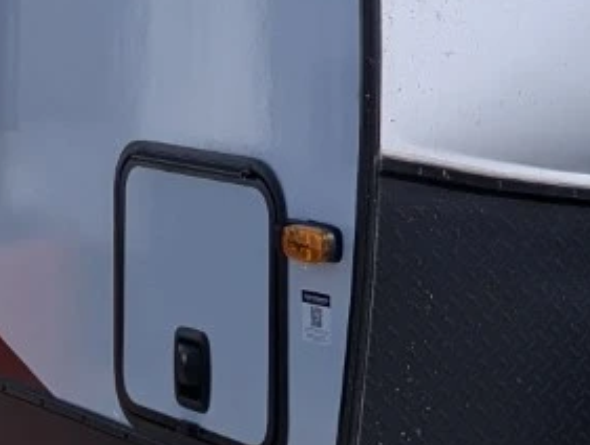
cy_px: -19
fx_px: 2033
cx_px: 402
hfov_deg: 16.5
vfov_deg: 12.3
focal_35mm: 119
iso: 49
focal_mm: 6.81
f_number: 1.85
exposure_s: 1/4717
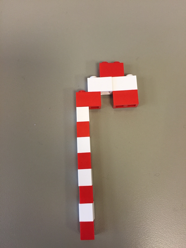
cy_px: 124
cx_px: 93
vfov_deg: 61.7
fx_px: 208
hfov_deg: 48.2
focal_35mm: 29
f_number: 2.2
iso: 160
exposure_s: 1/30
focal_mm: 4.15
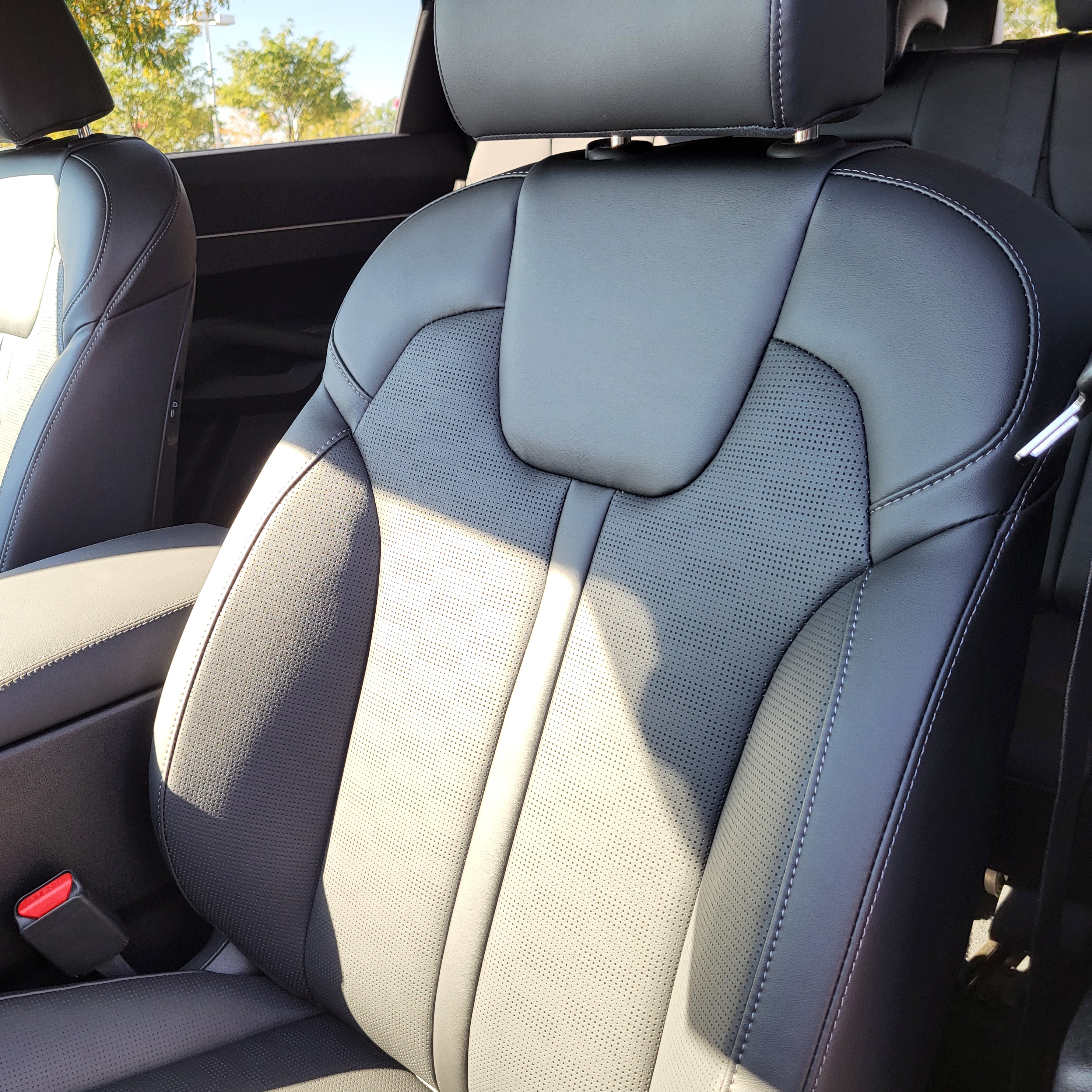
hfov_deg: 52.0
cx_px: 407
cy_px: 550
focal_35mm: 31
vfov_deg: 52.5
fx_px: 1106
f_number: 1.8
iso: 40
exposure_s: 1/120
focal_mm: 5.4
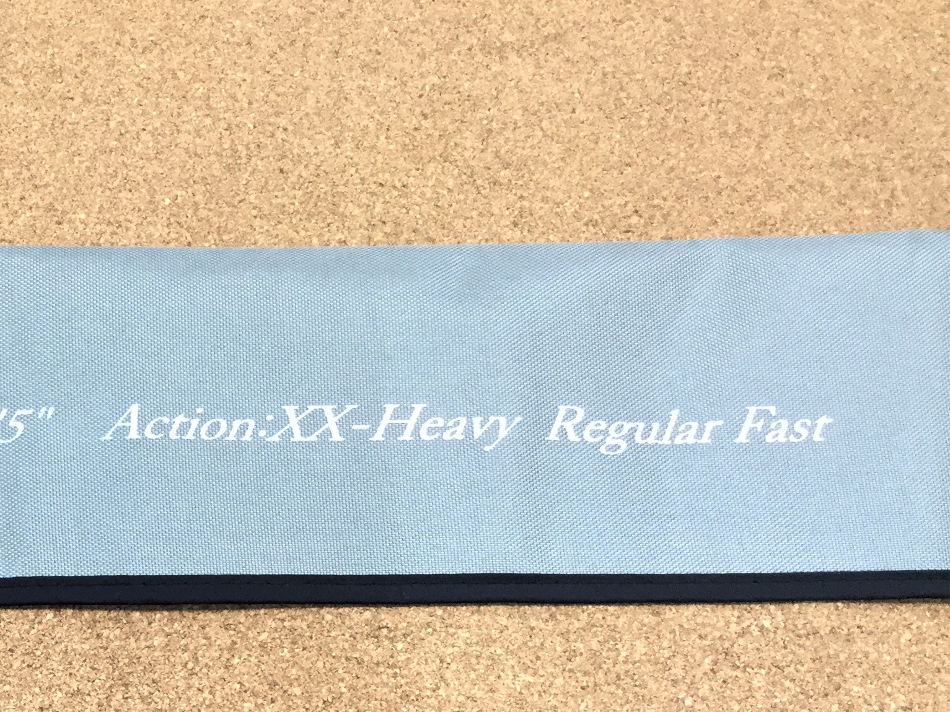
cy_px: 753
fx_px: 1811
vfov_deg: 21.3
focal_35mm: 66
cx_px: -58
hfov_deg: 27.3
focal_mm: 3.3
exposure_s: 1/33
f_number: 2.4
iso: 64
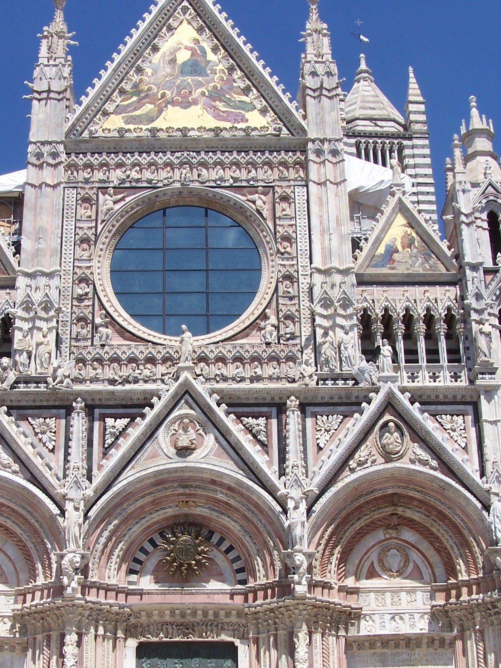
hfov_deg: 25.2
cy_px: 432
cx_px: 204
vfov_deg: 33.0
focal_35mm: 58
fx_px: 1119
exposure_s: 1/500
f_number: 5.6
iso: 80
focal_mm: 6.3
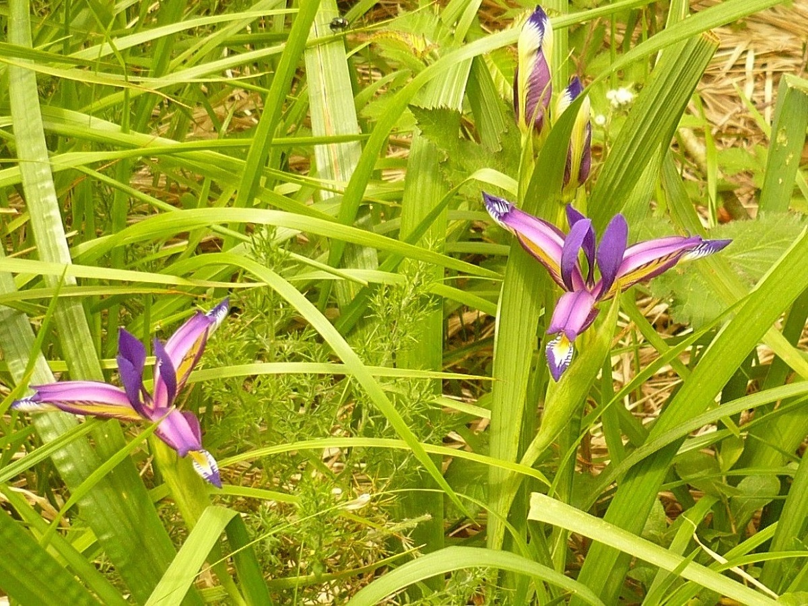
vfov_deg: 40.7
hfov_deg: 52.6
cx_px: 404
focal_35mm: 35
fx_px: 817
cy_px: 303
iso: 100
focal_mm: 5.8
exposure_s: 1/250
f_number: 2.8
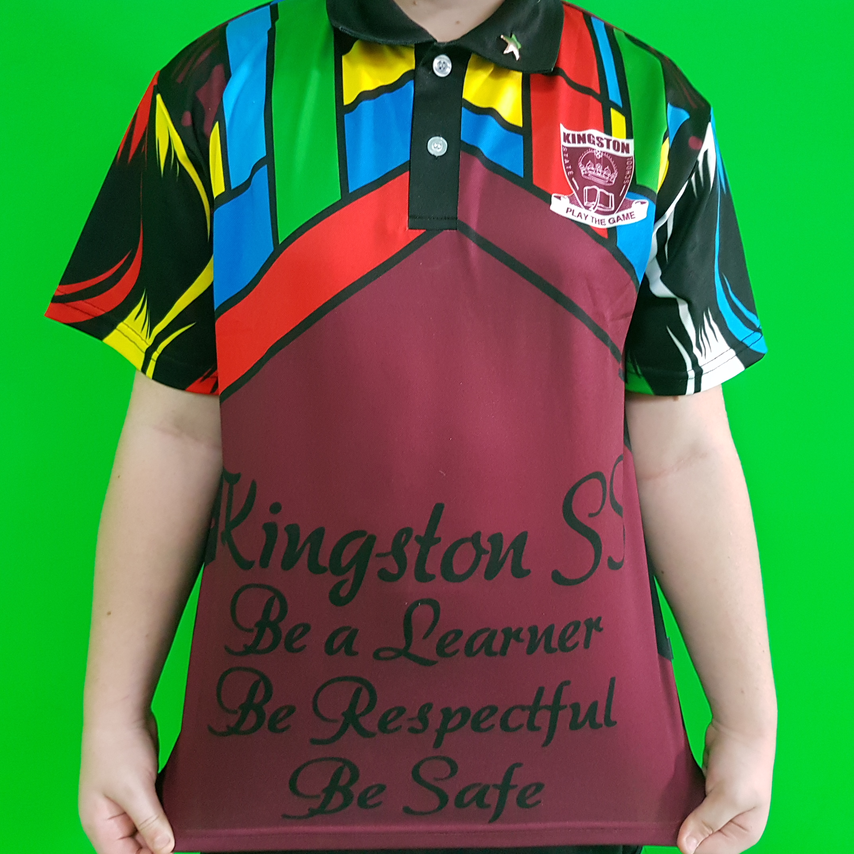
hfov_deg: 52.5
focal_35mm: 31
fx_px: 865
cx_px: 460
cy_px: 423
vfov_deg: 52.5
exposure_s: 1/17
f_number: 1.7
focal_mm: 4.2
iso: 250
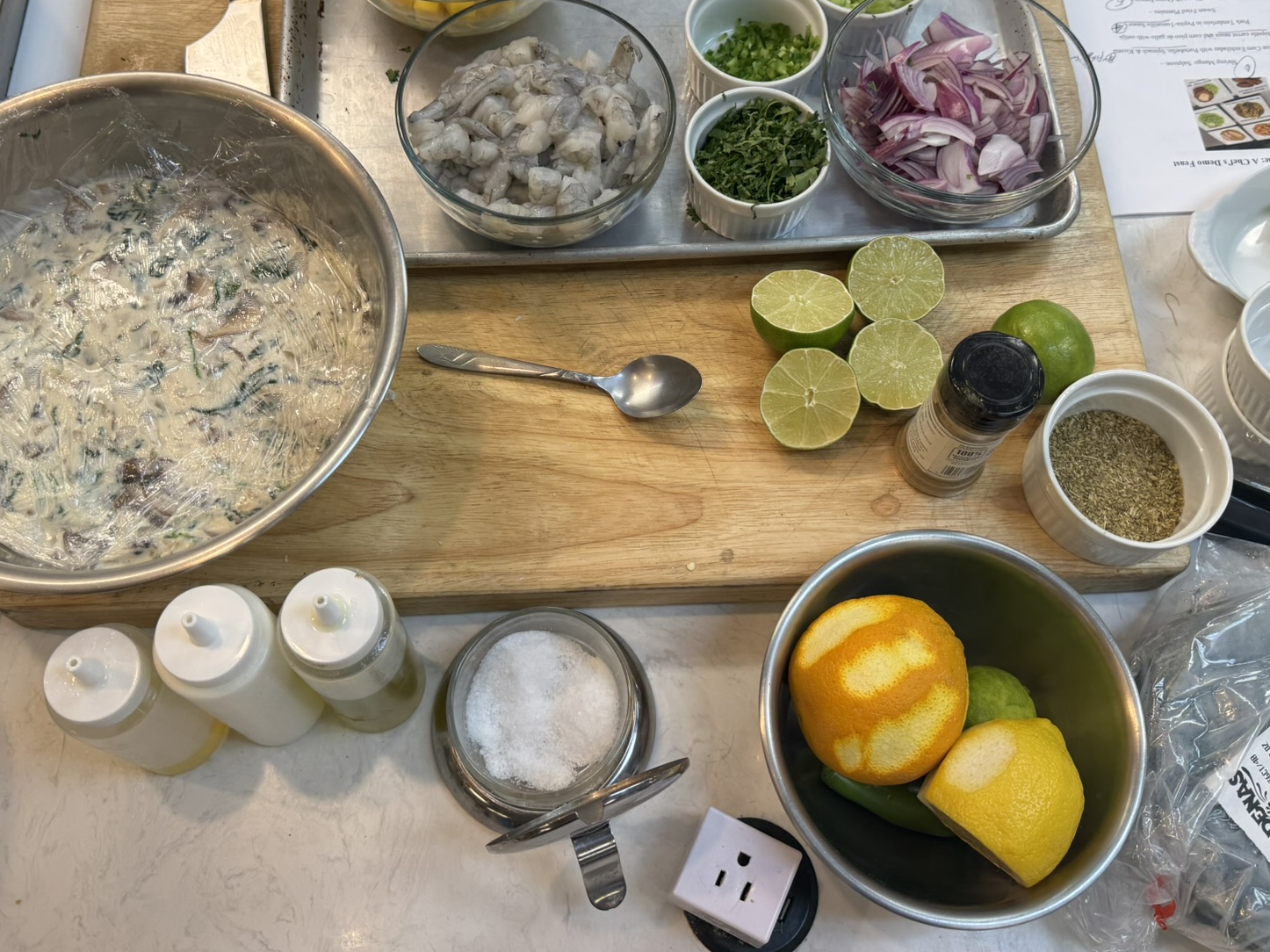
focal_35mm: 34
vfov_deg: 41.4
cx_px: 663
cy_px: 335
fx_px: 1247
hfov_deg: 53.9
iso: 100
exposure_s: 1/120
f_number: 1.78
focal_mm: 6.76
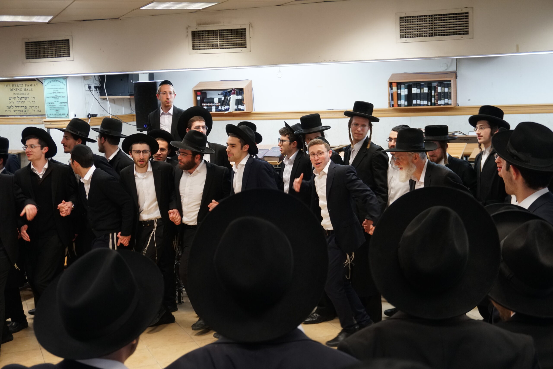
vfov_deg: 27.3
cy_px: 184
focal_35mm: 50
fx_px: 760
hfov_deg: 40.0
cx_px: 276
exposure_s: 1/125
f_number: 4.5
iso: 1250
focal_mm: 33
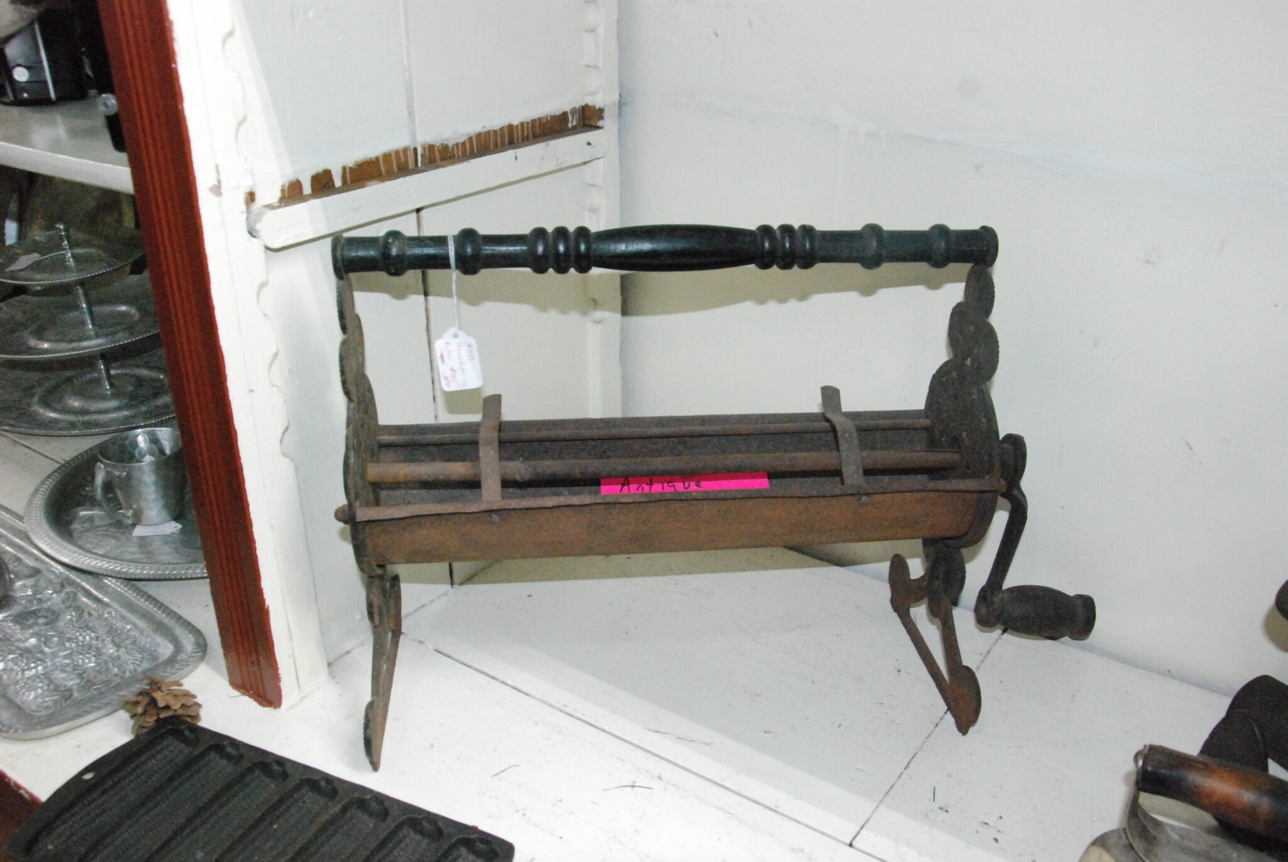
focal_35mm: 32
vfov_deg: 41.8
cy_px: 431
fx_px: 1128
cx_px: 644
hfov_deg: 59.4
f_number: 7.1
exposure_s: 1/60
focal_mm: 21
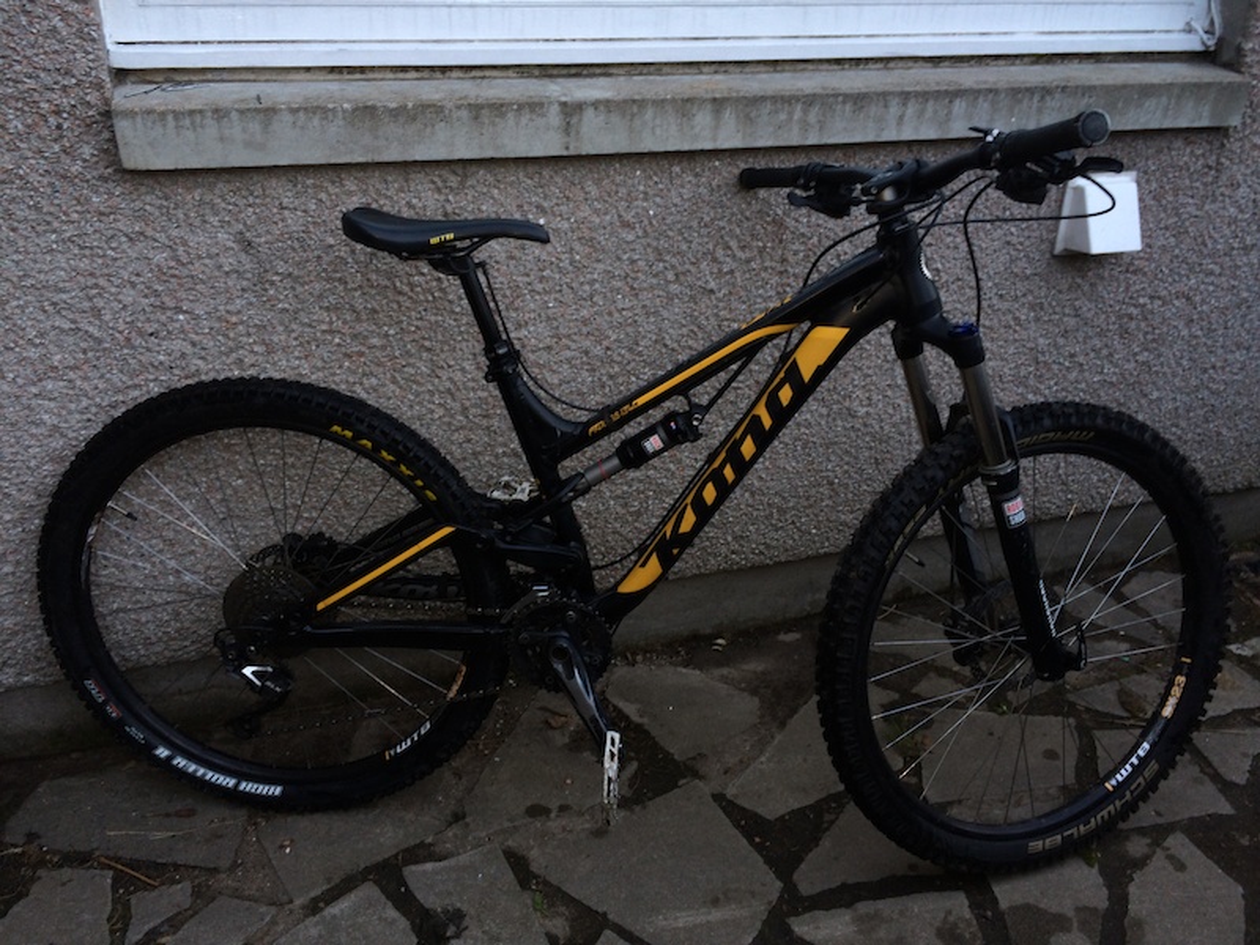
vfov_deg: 48.2
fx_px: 1056
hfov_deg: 61.7
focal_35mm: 29
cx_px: 630
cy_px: 472
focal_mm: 4.15
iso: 32
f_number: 2.2
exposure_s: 1/41
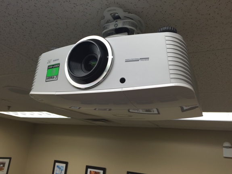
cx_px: 116
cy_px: 87
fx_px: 194
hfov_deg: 61.7
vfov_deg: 48.2
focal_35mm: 29
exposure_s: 1/40
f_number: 2.2
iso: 40
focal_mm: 4.15
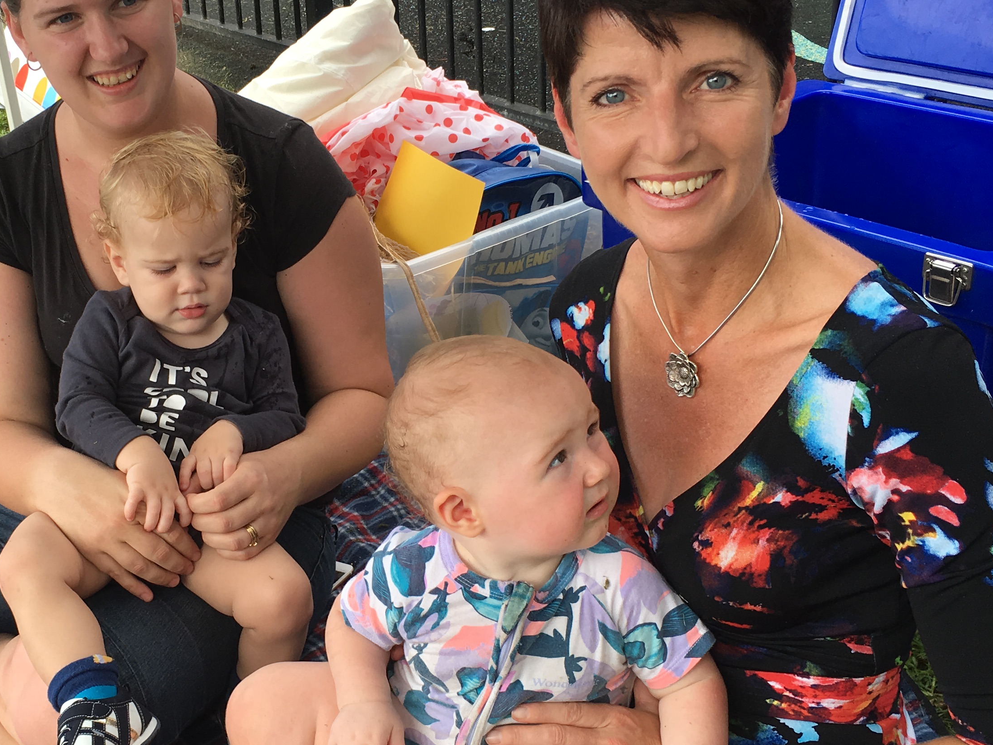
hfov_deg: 35.8
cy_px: 432
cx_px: 326
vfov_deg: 27.5
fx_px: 1521
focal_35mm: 53
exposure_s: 1/331
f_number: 2.2
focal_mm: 4.15
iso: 25
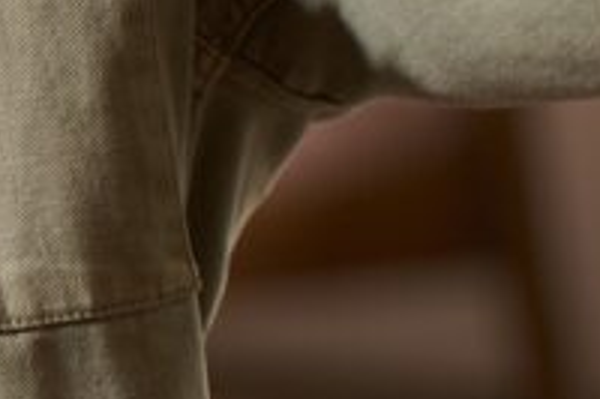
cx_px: -849
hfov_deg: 3.1
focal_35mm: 653
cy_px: -396
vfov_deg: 2.1
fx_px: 10874
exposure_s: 1/125
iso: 250
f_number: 2
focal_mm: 85
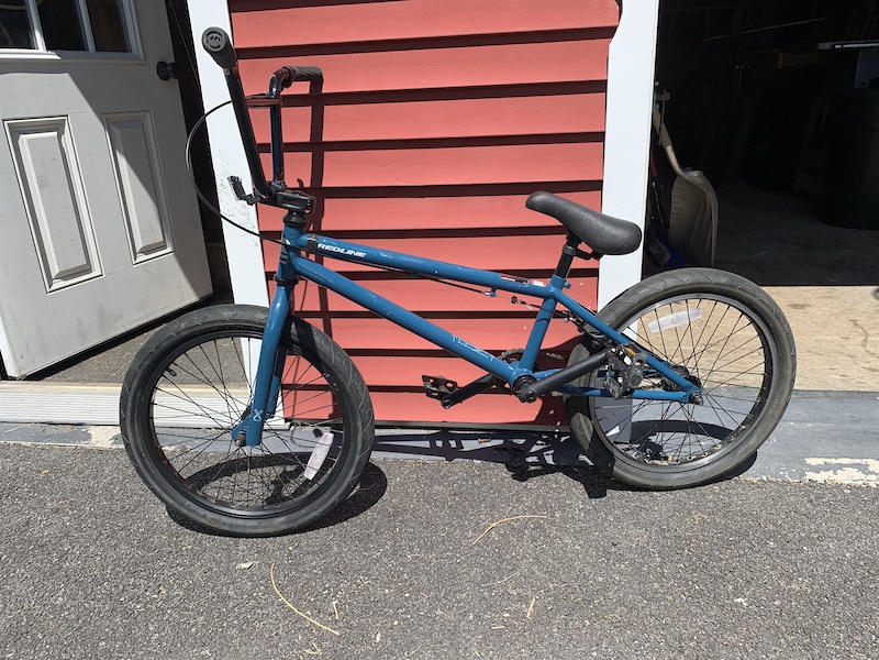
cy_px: 330
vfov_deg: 53.1
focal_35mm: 26
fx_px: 660
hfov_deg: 67.3
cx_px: 440
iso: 25
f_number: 1.8
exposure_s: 1/1634
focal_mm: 4.25
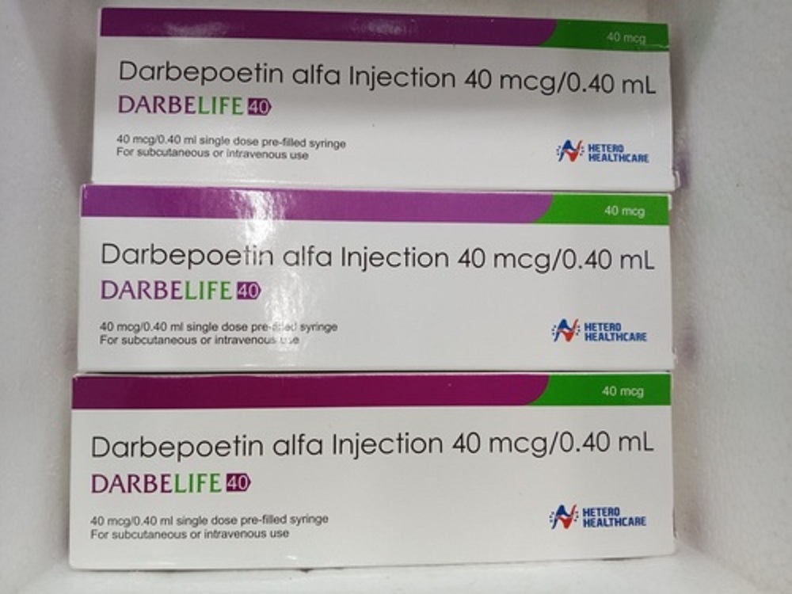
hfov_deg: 65.3
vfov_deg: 51.4
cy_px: 297
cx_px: 396
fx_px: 618
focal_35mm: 27
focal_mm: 3.65
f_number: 2.2
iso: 385
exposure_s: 1/33.3
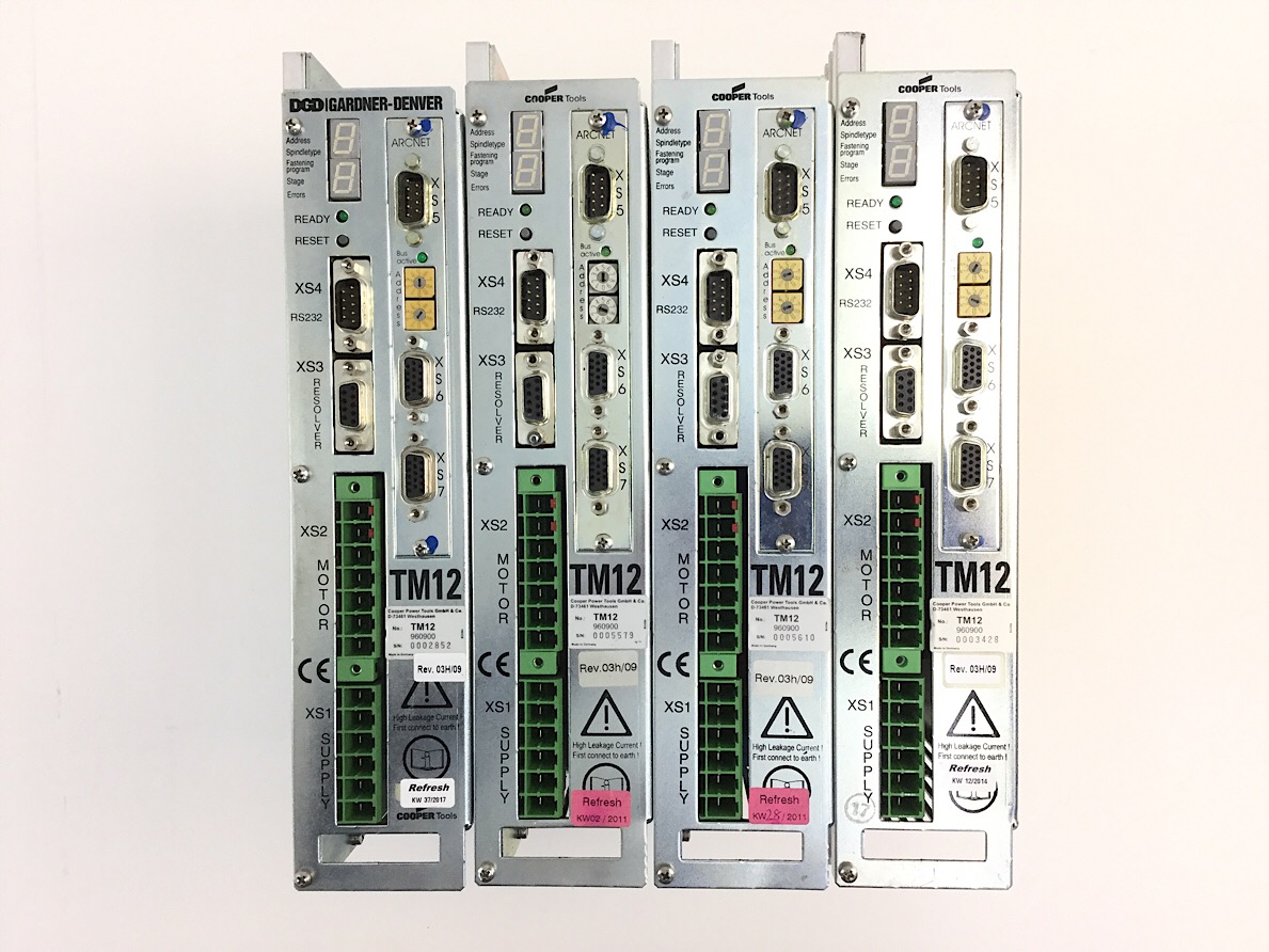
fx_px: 1137
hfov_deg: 58.3
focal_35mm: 31
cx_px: 634
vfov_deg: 45.4
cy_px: 476
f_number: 2.4
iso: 40
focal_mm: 3.3
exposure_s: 1/33
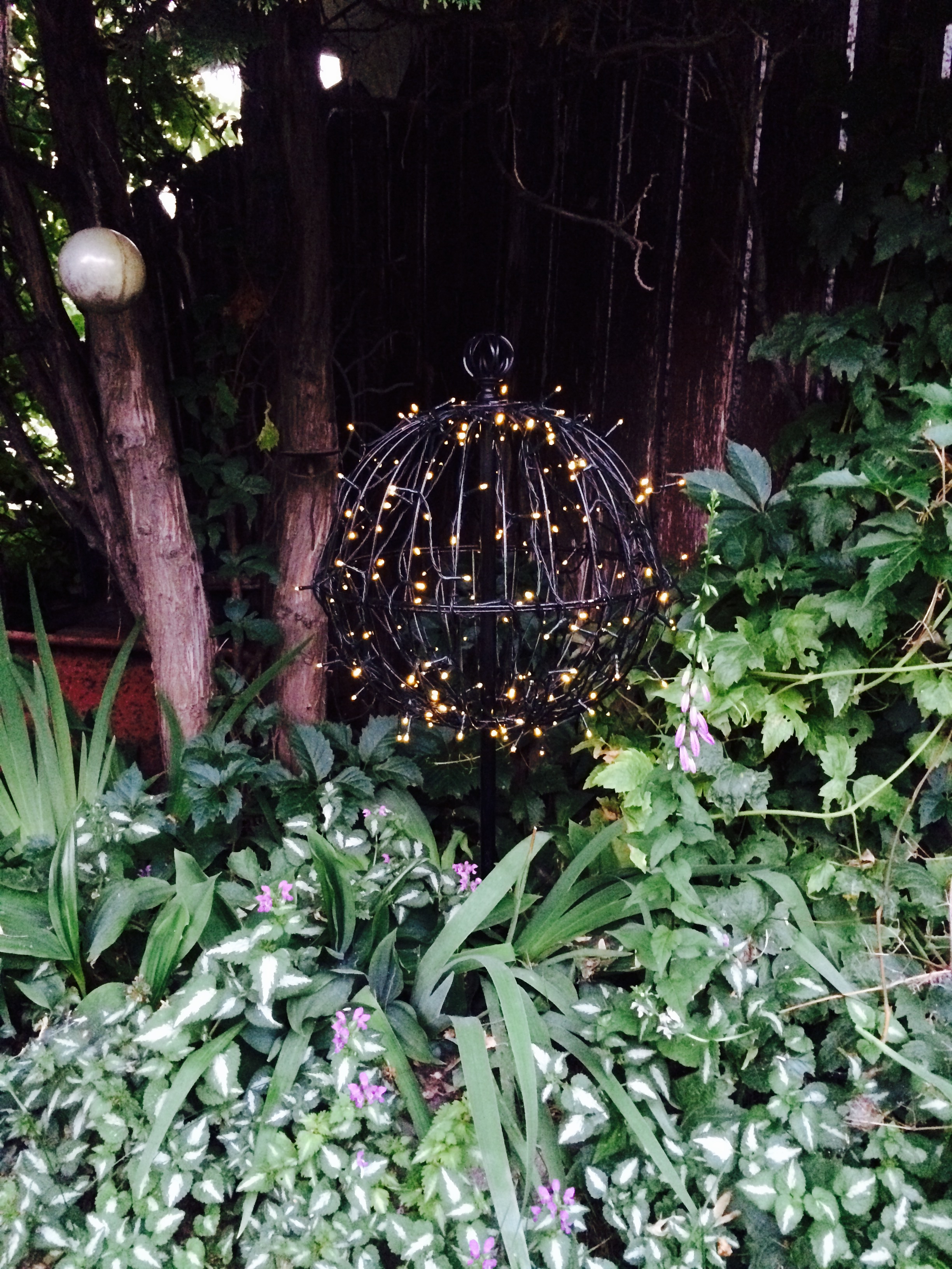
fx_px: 1063
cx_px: 476
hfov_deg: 48.2
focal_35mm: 29
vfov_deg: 61.7
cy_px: 634
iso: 400
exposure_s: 1/15
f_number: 2.2
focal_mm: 4.15
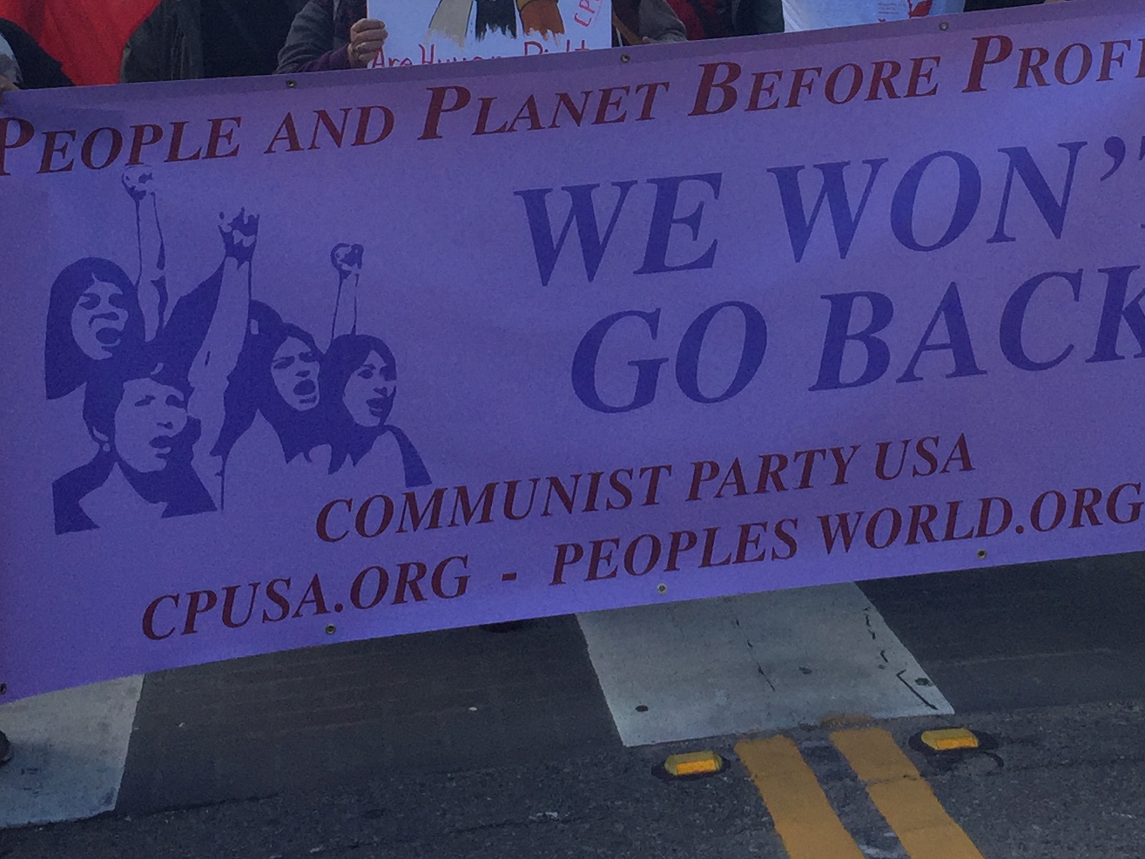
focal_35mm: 72
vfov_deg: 19.6
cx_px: 703
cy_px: -67
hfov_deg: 27.0
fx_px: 2381
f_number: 2.2
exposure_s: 1/842
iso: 32
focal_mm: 4.15
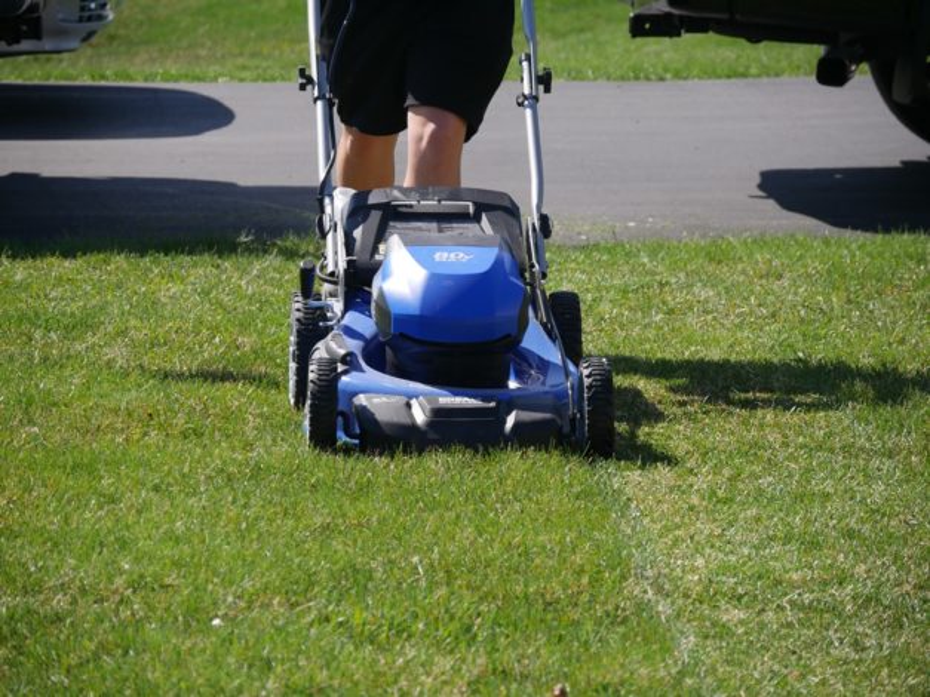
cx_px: 465
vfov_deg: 7.3
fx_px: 5480
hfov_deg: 9.7
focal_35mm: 204
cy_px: 348
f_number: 5.6
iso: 200
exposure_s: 1/500
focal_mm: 102
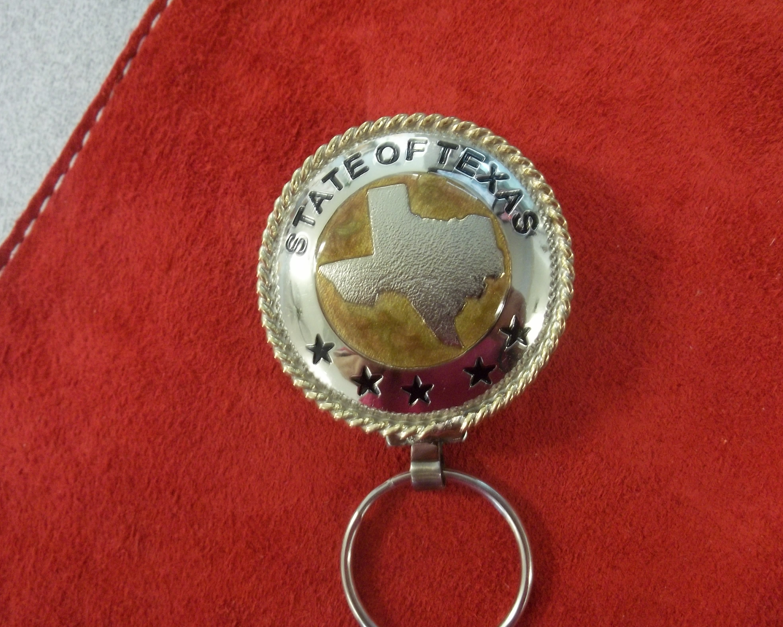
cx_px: 404
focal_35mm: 35
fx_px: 811
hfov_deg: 51.5
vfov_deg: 42.2
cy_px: 309
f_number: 3.3
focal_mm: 5.9
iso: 212
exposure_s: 1/8
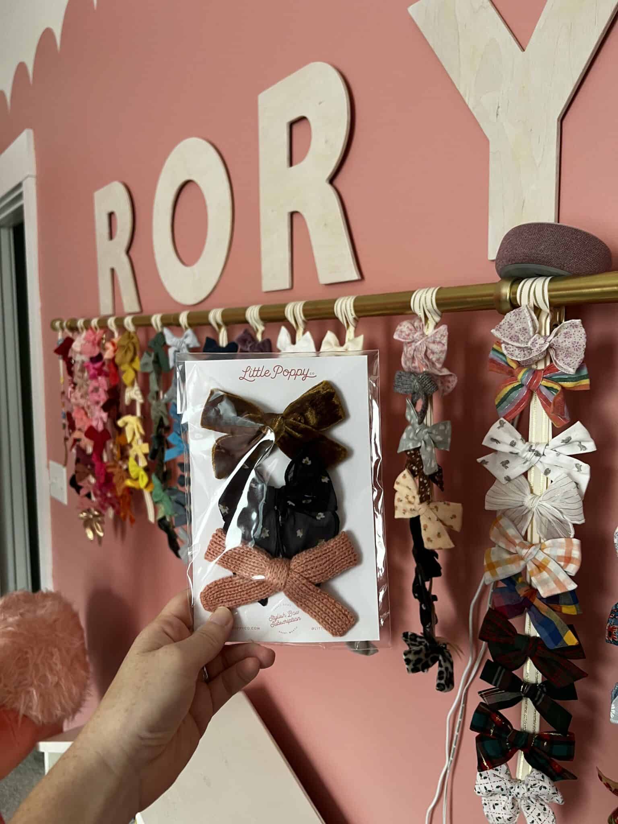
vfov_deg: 67.3
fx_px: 619
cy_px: 412
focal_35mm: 26
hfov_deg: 53.1
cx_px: 309
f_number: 1.5
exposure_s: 1/60
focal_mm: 5.7
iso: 160
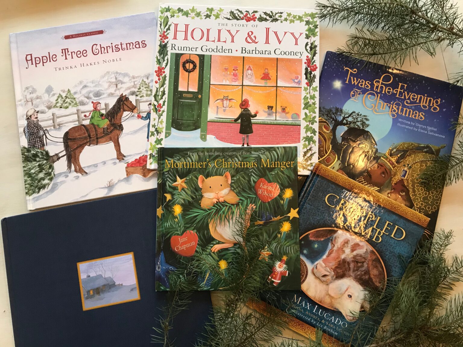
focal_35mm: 28
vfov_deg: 49.7
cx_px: 232
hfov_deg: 63.4
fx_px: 375
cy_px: 174
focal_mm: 3.99
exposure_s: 1/24
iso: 40
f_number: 1.8
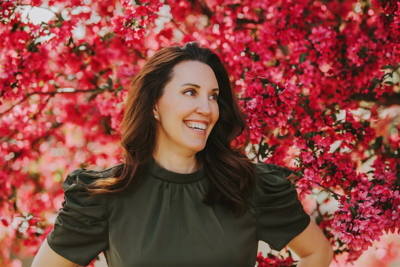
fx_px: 1500
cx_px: 200
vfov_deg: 10.2
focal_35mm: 135
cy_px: 134
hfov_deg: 15.2
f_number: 3.5
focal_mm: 135
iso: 800
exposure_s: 1/1600
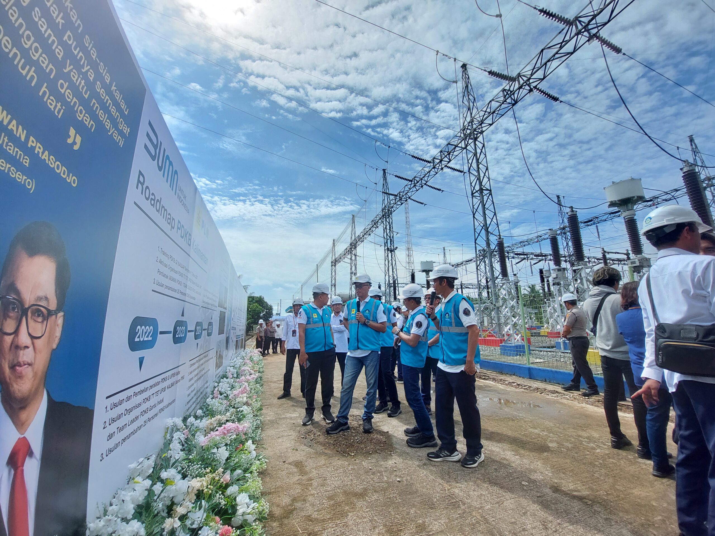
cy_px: 268
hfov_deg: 106.2
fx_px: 269
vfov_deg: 89.9
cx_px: 358
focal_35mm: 13
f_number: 2.2
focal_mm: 1.74
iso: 50
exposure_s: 1/1371
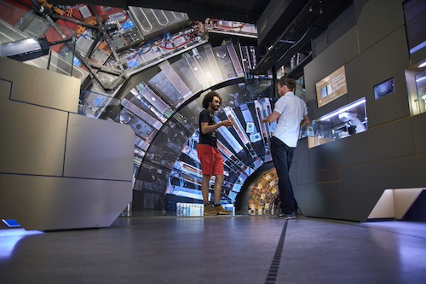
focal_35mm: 24
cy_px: 142
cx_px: 213
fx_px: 284
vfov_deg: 53.1
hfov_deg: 73.8
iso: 1600
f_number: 4
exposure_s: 1/50
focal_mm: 24
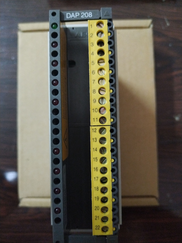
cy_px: 122
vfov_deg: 67.3
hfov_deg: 53.1
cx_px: 91
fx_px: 182
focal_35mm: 26
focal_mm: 4.75
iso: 1423
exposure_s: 1/20
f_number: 1.8
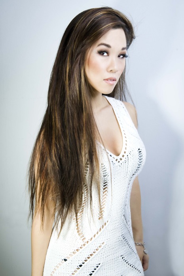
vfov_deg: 43.6
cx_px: 92
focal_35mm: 45
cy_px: 138
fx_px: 346
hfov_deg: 29.8
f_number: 14
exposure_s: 1/250
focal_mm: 30
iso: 250
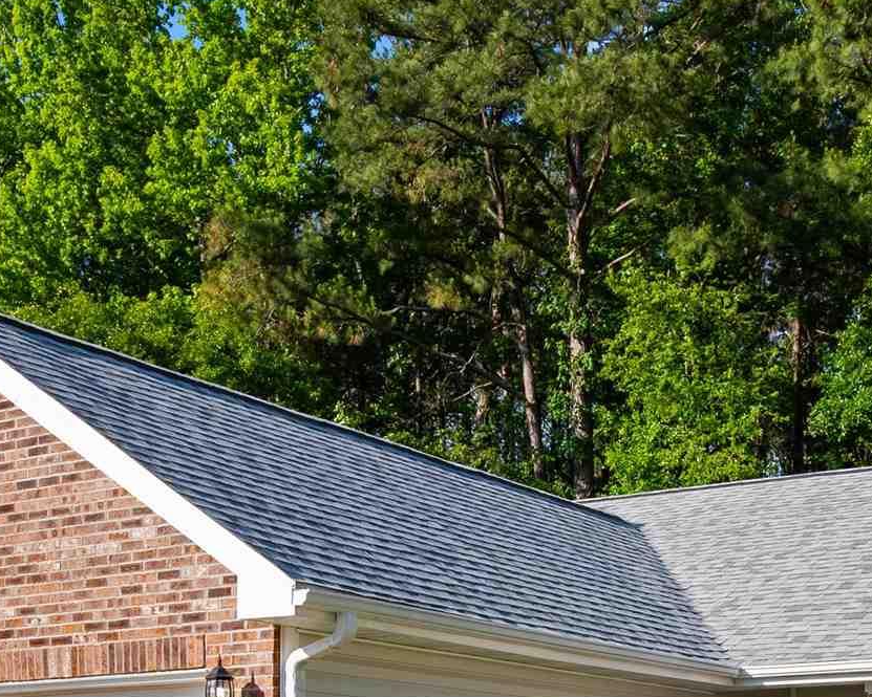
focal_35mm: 59
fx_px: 1523
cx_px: 559
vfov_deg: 23.9
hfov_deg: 31.8
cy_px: 797
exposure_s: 1/160
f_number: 6.3
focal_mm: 11.5
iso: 100
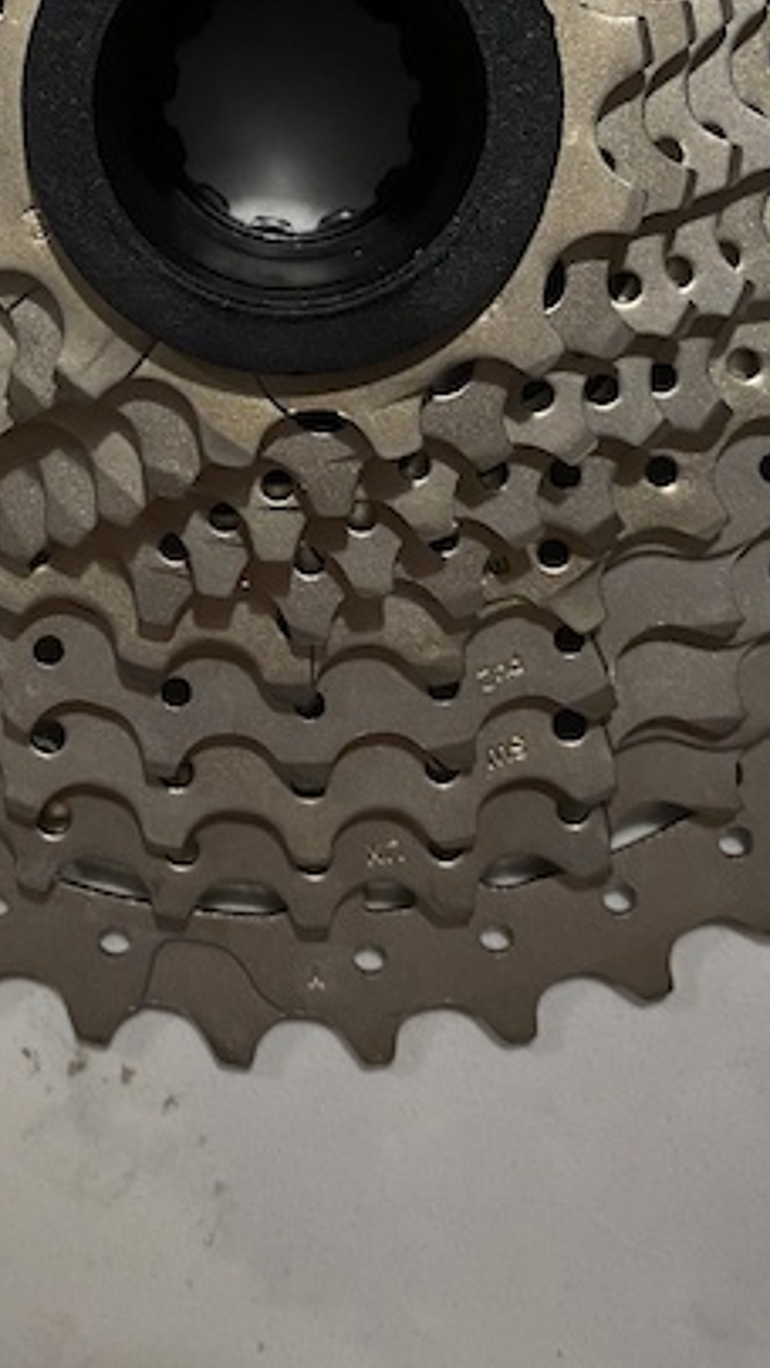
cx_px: 274
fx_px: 2031
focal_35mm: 56
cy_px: 95
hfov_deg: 21.4
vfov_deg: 34.7
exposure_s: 1/60
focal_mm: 4.25
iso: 100
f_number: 1.8
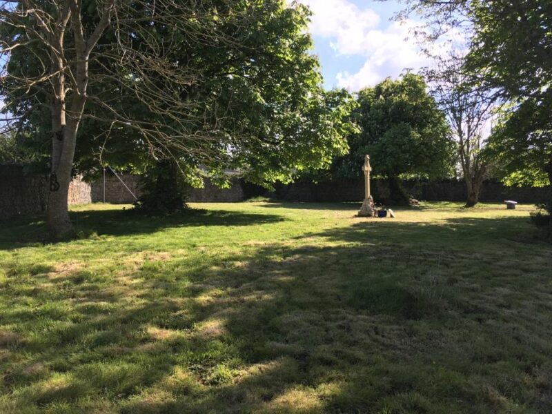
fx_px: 462
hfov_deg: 61.7
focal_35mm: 29
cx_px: 276
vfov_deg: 48.2
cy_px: 207
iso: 25
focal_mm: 4.15
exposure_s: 1/635
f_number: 2.2
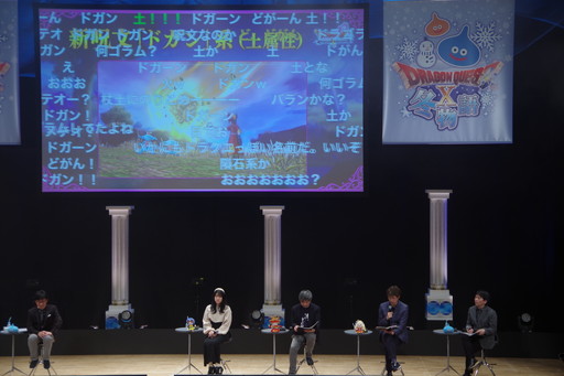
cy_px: 188
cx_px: 282
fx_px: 1128
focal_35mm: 72
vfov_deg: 18.9
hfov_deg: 28.1
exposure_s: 1/100
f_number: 4.5
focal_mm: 48
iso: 400
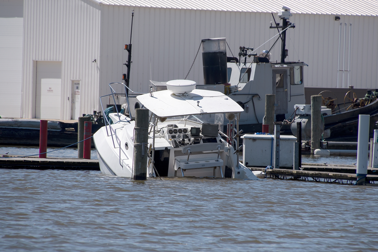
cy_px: 126
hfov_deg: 4.6
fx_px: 4725
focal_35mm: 450
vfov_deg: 3.1
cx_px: 189
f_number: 8
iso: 100
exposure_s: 1/500
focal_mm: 300
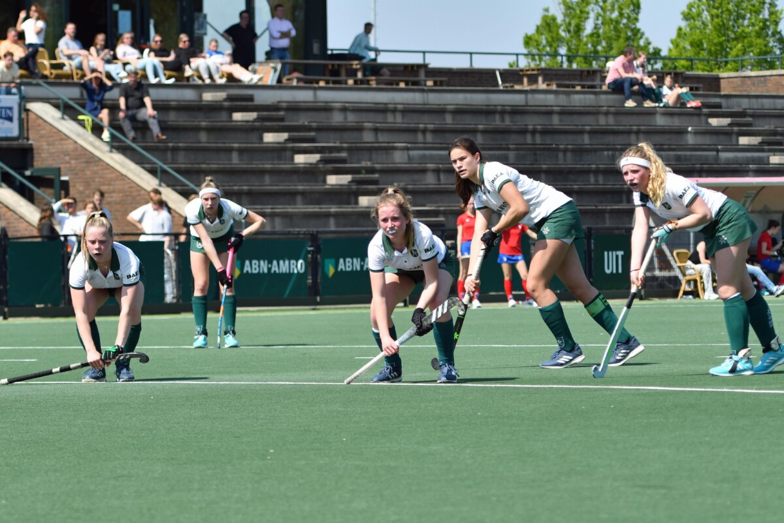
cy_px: 262
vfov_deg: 9.1
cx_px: 392
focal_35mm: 150
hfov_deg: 13.7
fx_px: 3266
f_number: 4
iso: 200
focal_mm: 100
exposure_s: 1/2000
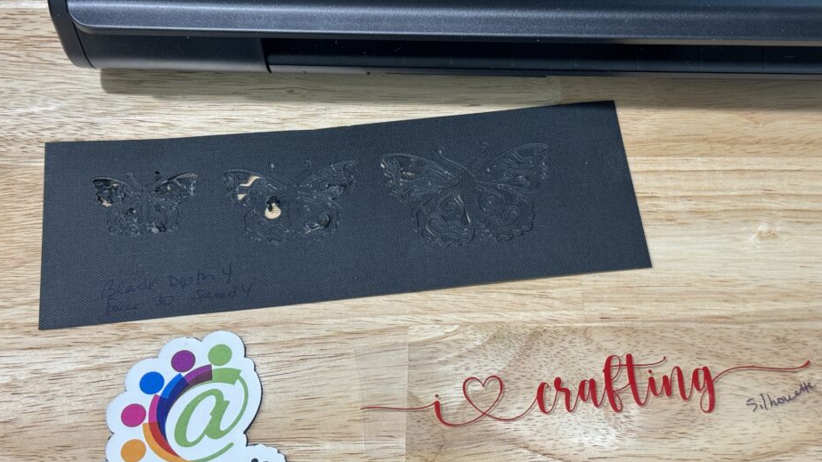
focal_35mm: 58
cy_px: 197
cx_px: 424
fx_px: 1264
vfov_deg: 20.7
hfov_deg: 36.0
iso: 160
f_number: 1.78
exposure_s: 1/60
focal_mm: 6.86
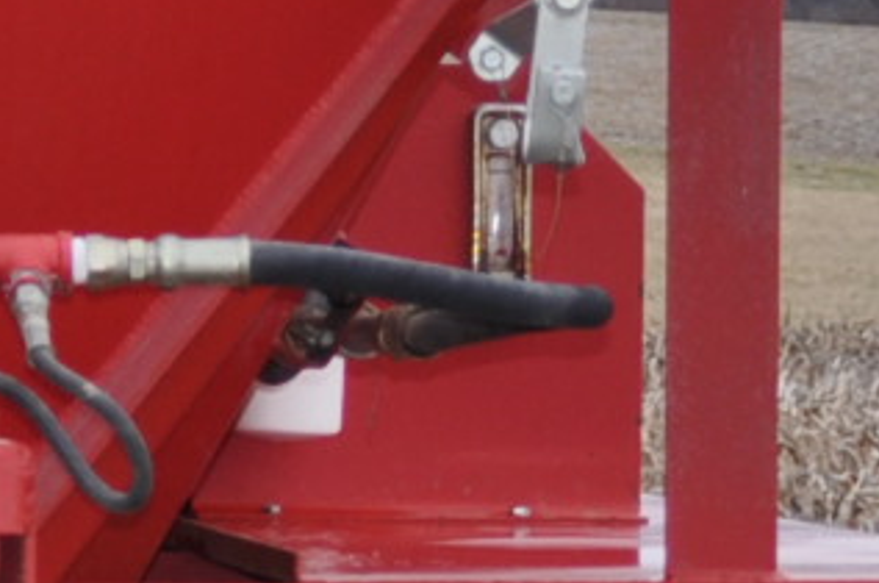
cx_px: -848
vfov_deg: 3.5
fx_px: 9406
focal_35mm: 386
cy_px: 719
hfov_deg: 5.3
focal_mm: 38
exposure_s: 1/200
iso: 200
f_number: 5
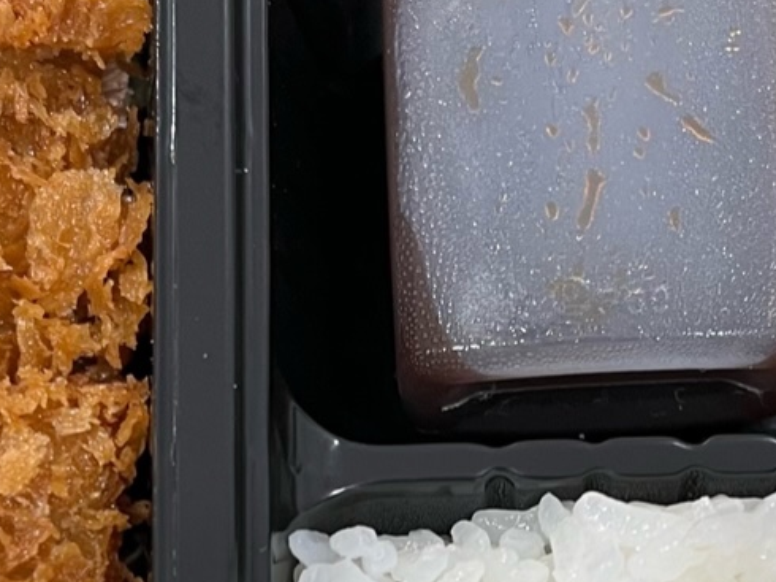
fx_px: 2397
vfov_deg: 13.7
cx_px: 430
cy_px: 523
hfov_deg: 18.4
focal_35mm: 107
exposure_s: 1/50
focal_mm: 5.7
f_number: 1.5
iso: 80
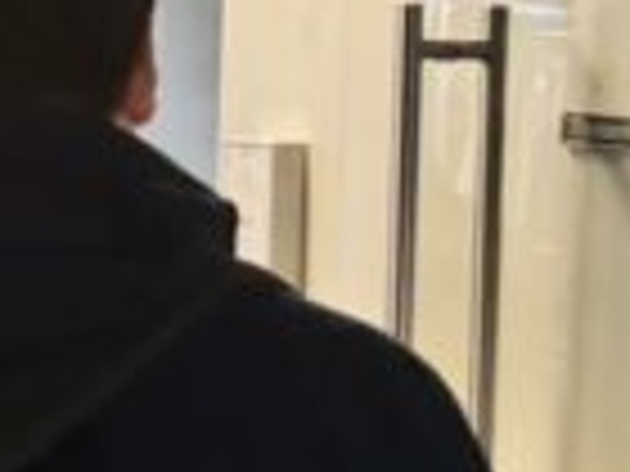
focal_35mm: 110
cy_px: 121
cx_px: -369
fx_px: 2002
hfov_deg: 16.1
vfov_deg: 13.4
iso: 800
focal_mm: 6.76
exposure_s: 1/33
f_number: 1.78
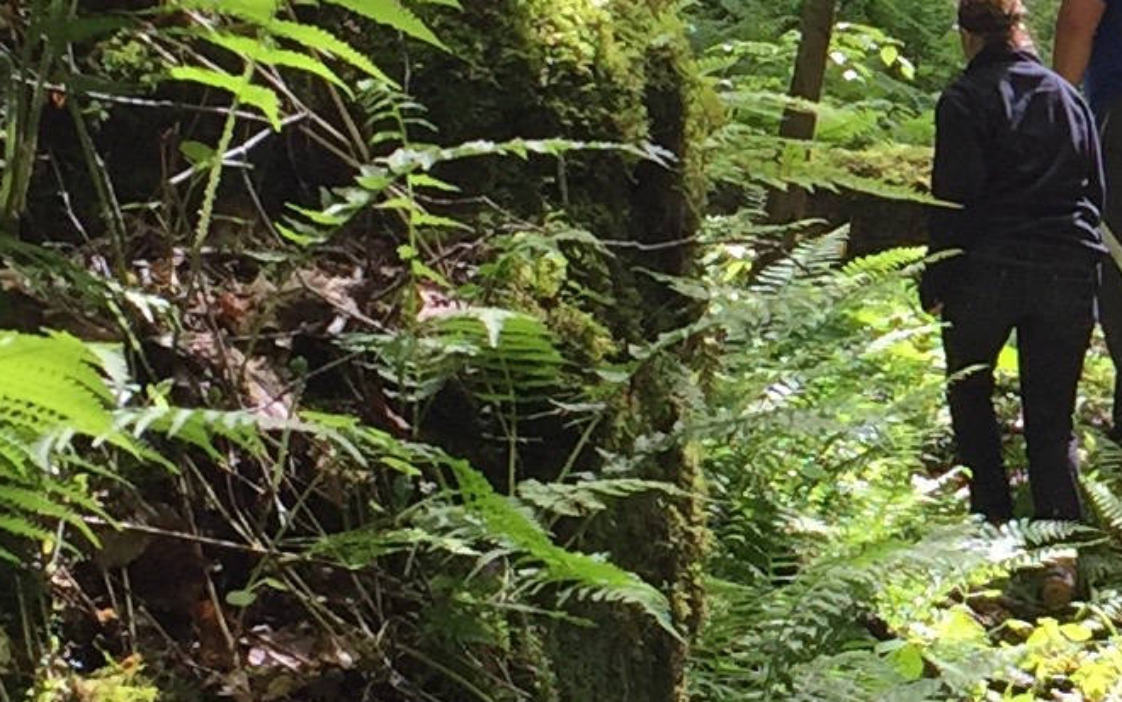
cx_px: 1493
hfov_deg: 13.2
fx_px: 4649
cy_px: 82
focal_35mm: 152
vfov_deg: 8.6
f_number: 2.2
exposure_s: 1/252
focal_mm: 4.15
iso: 32
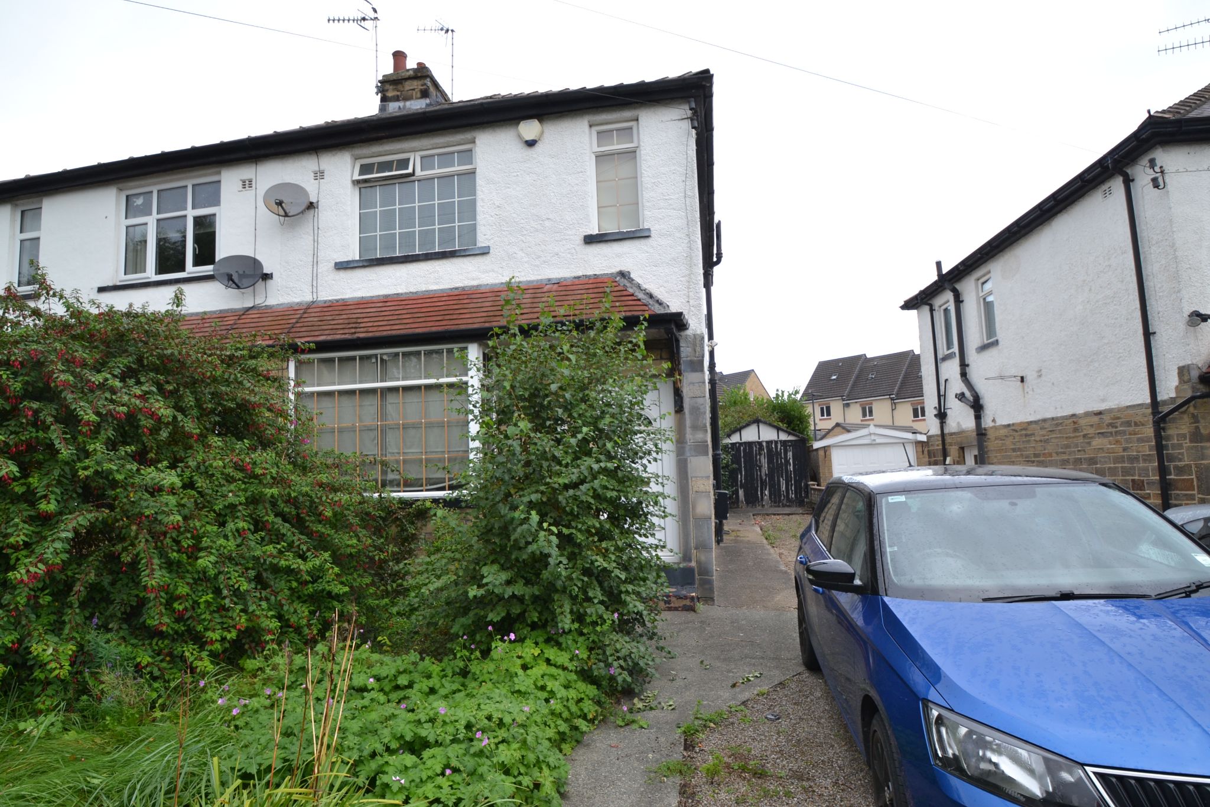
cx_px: 605
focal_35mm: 18
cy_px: 404
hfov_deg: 90.0
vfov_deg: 67.4
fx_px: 605
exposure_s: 1/125
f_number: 5.6
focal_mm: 12
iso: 280
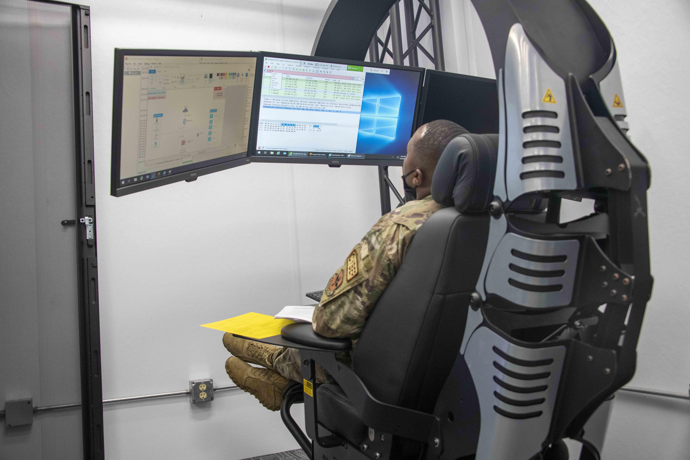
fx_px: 652
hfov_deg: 55.8
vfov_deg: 38.9
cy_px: 230
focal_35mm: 34
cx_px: 345
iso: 2000
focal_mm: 34
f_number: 5.6
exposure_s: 1/125
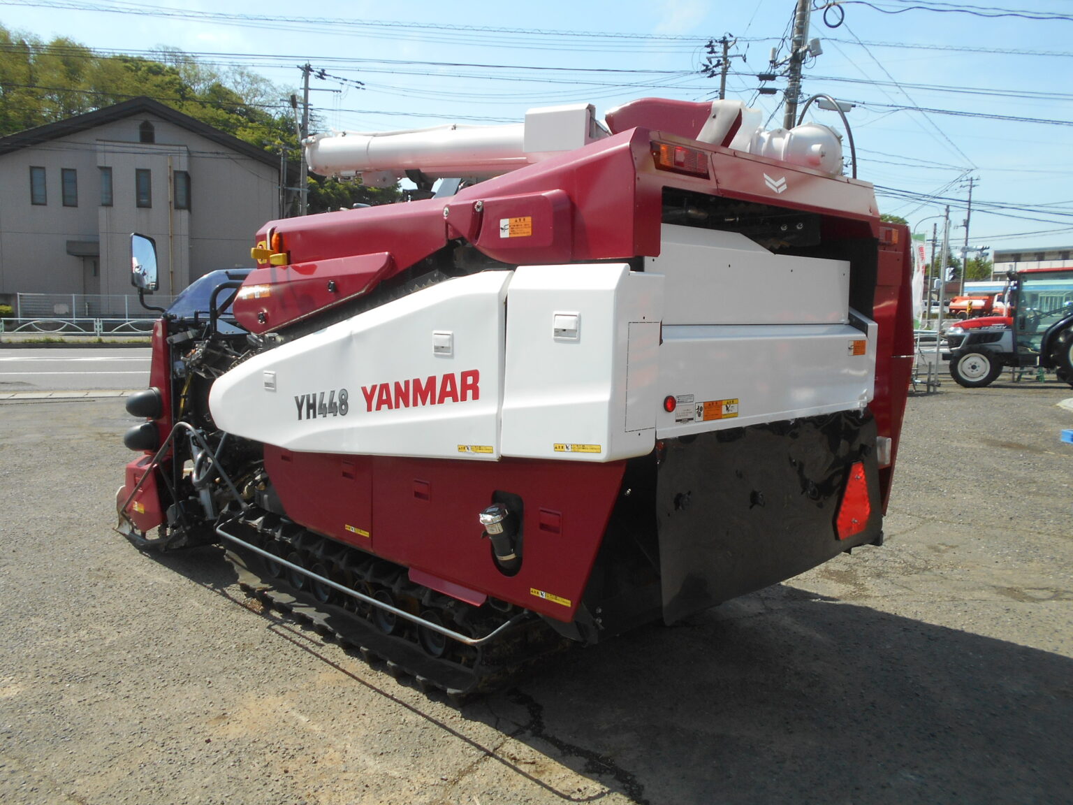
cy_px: 402
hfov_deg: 67.3
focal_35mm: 26
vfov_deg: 53.1
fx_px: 806
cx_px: 536
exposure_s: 1/800
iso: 80
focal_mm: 4.6
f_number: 3.2
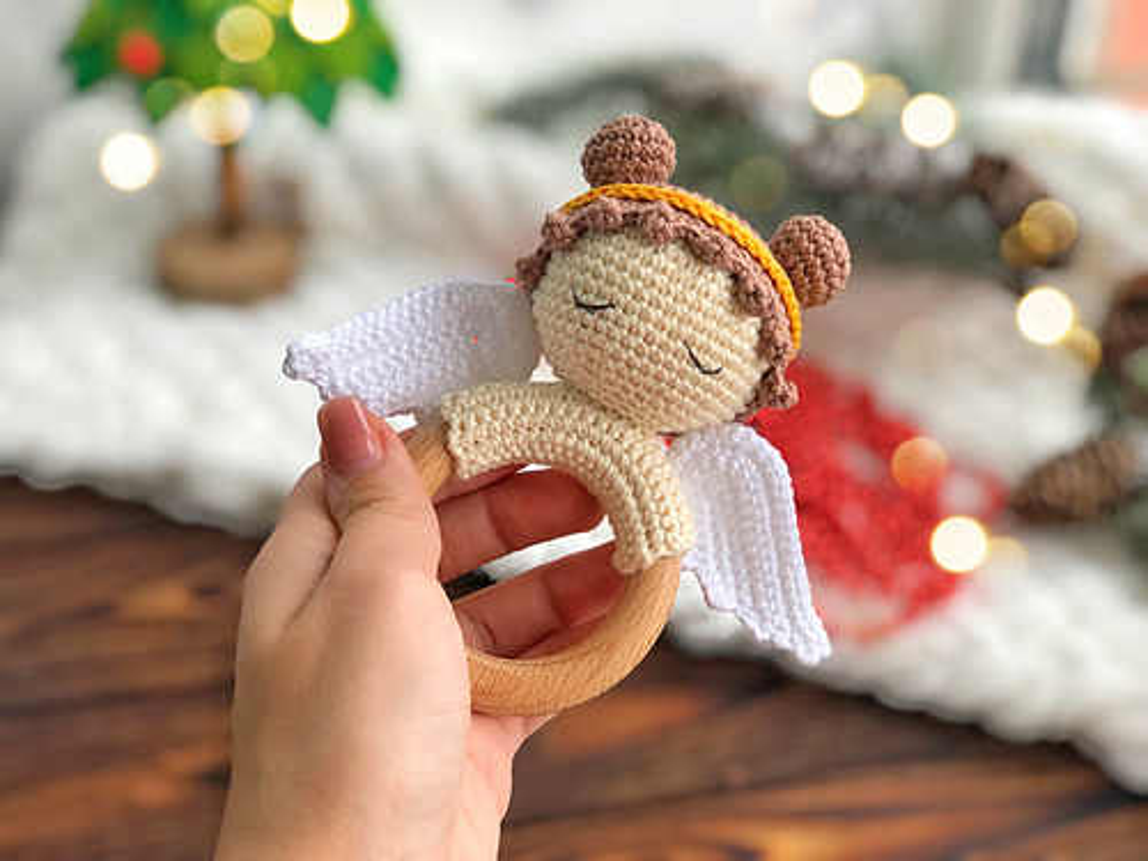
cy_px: 430
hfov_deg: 33.8
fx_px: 1890
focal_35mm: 57
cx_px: 574
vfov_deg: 25.7
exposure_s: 1/33
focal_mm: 6.6
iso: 32
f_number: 2.8
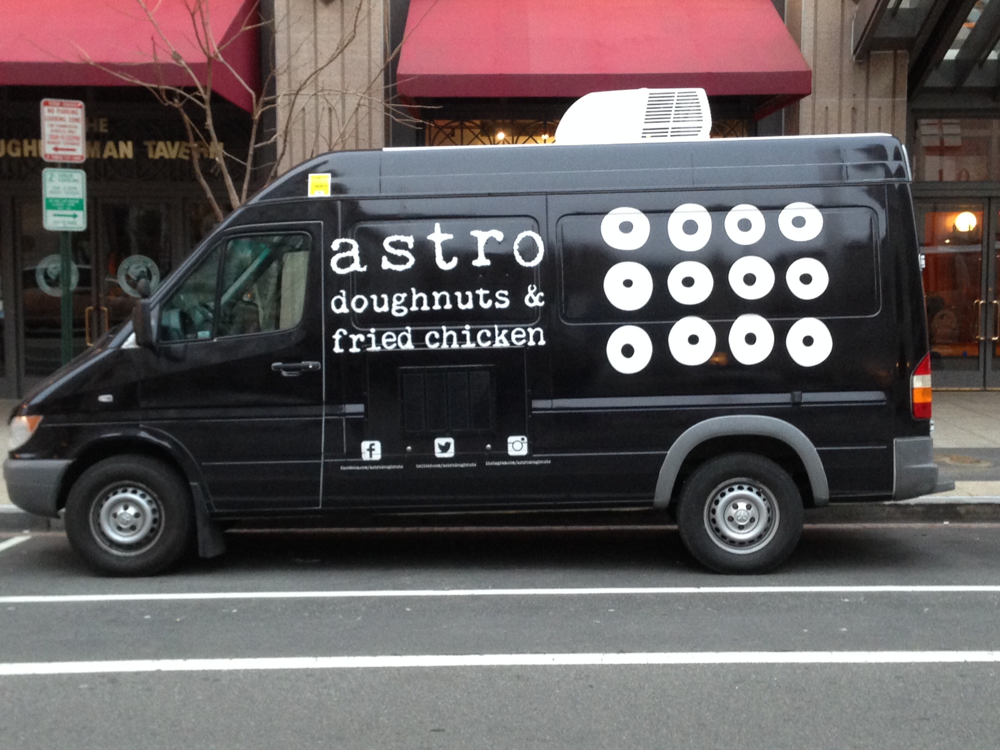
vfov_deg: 42.9
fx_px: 953
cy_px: 375
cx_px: 500
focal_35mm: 33
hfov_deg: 55.4
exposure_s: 1/20
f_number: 2.4
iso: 160
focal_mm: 4.12
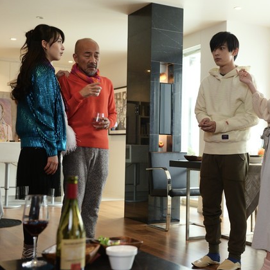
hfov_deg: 29.9
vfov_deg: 30.0
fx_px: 503
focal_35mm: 57
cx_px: 174
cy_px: 136
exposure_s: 1/200
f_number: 4
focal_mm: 44
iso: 1600
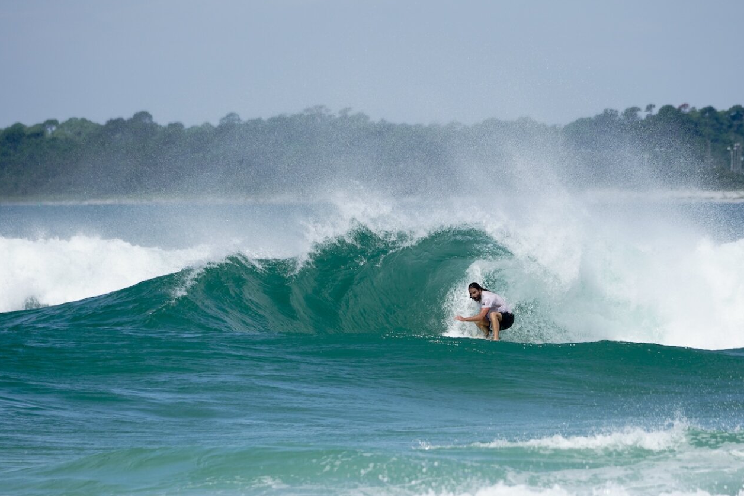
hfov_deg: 4.2
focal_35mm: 488
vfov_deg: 2.8
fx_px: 10087
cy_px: 283
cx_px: 394
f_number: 6.3
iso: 250
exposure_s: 1/1000
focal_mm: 262
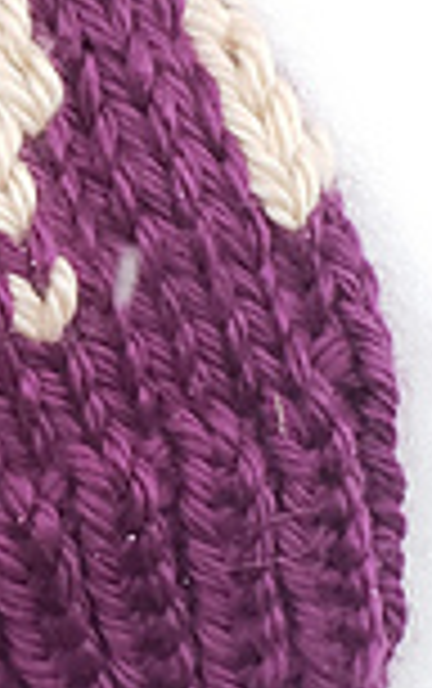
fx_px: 1691
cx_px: -133
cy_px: 306
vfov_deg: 23.0
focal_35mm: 90
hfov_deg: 14.0
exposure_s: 1/120
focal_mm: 4.3
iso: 320
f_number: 2.4
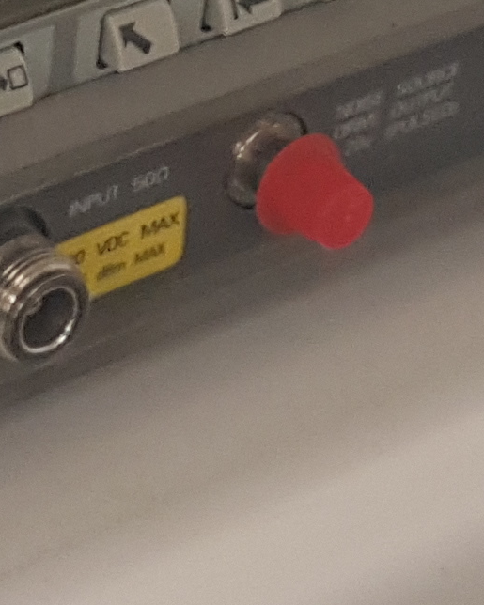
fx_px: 2848
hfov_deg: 9.6
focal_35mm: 159
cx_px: -100
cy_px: -396
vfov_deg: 11.5
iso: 160
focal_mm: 4.2
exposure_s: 1/24
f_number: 1.7
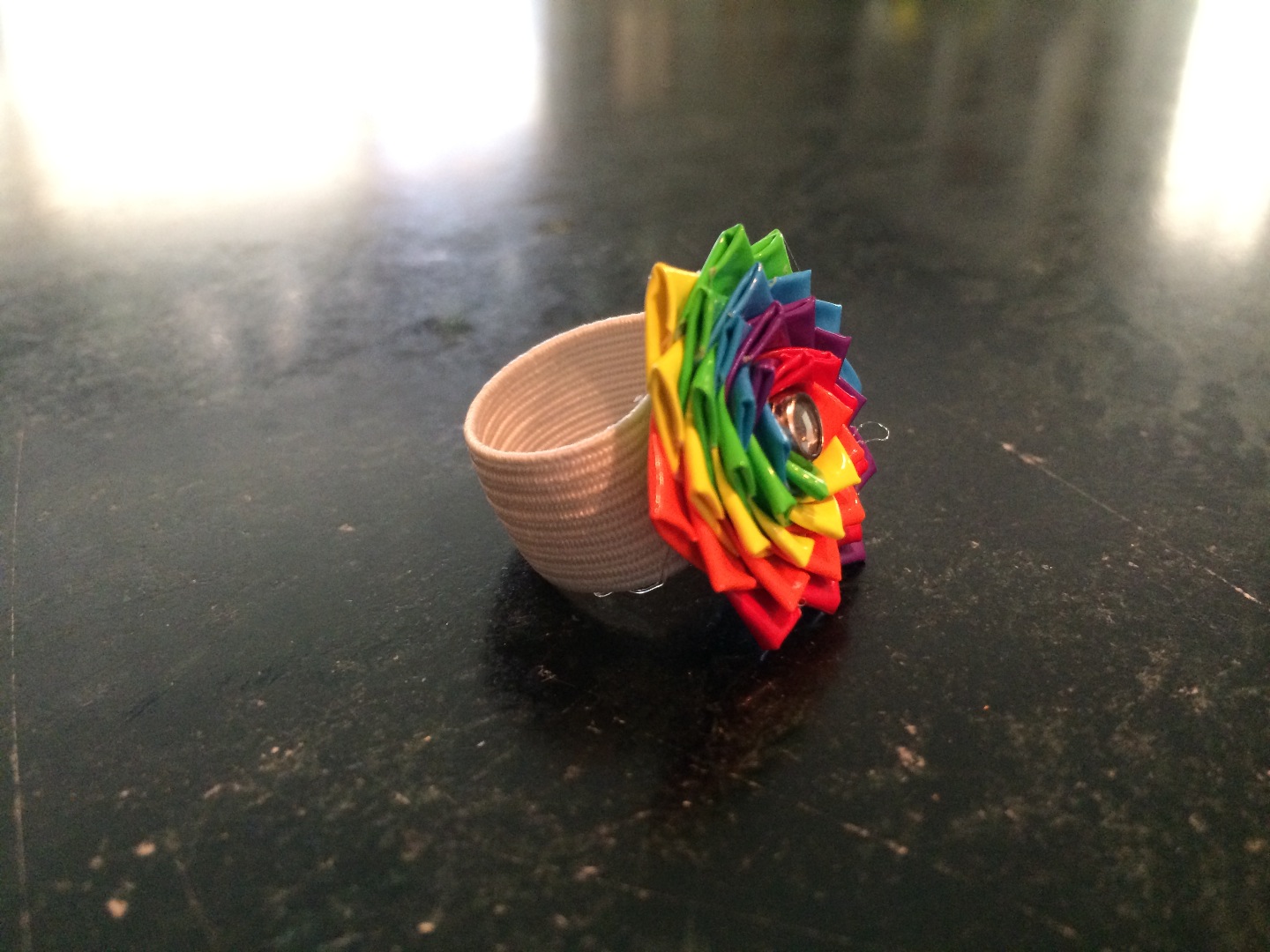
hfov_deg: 60.0
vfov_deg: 46.8
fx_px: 1101
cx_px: 635
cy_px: 476
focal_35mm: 30
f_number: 2.2
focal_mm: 4.12
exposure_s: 1/30
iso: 250
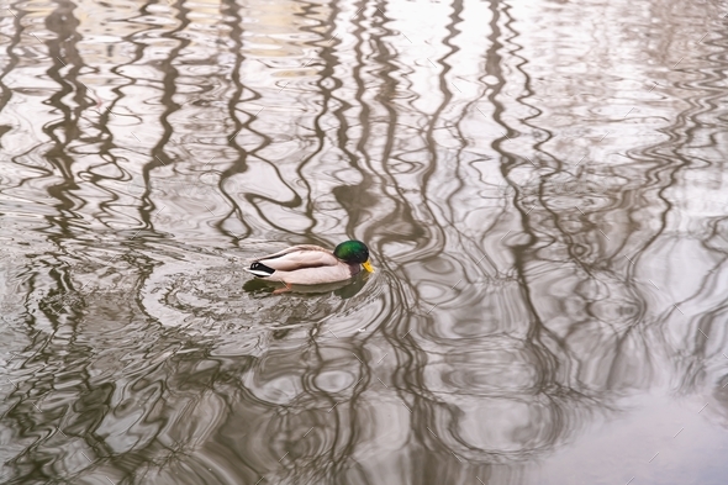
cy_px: 242
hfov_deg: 28.9
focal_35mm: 70
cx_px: 364
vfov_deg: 19.4
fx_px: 1415
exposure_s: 1/200
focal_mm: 70
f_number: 4
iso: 200
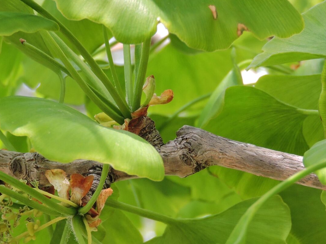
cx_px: 60
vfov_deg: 7.3
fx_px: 1912
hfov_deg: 9.7
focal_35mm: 203
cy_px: 225
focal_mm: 15.2
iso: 100
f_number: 4.5
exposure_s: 1/125
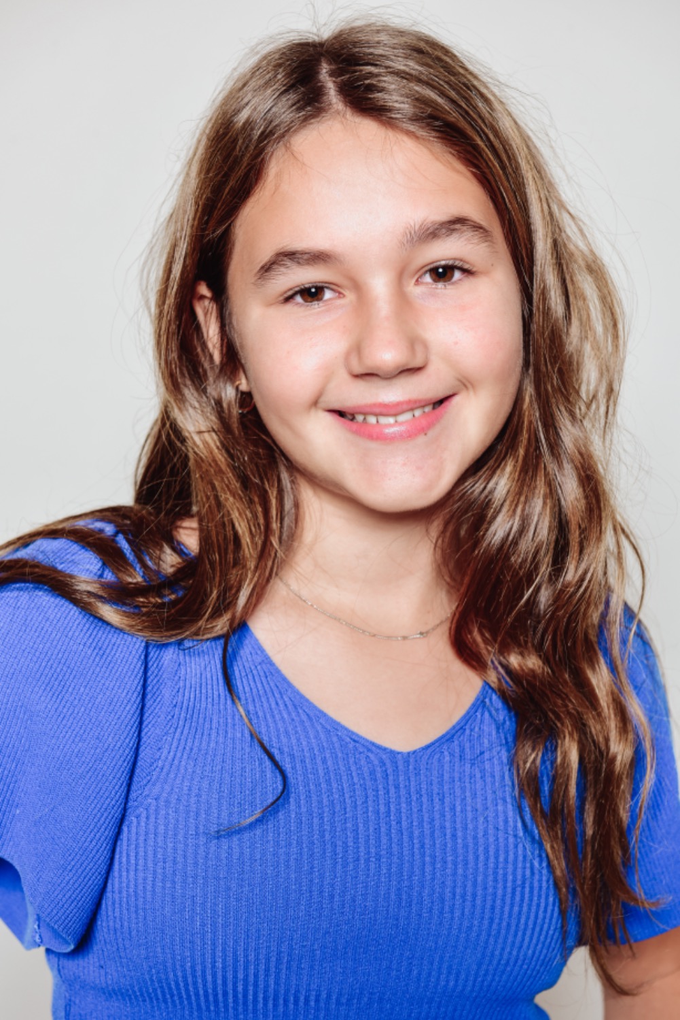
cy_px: 510
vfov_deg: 28.8
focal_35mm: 70
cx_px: 340
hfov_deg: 19.5
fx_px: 1982
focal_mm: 70
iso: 320
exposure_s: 1/160
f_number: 8
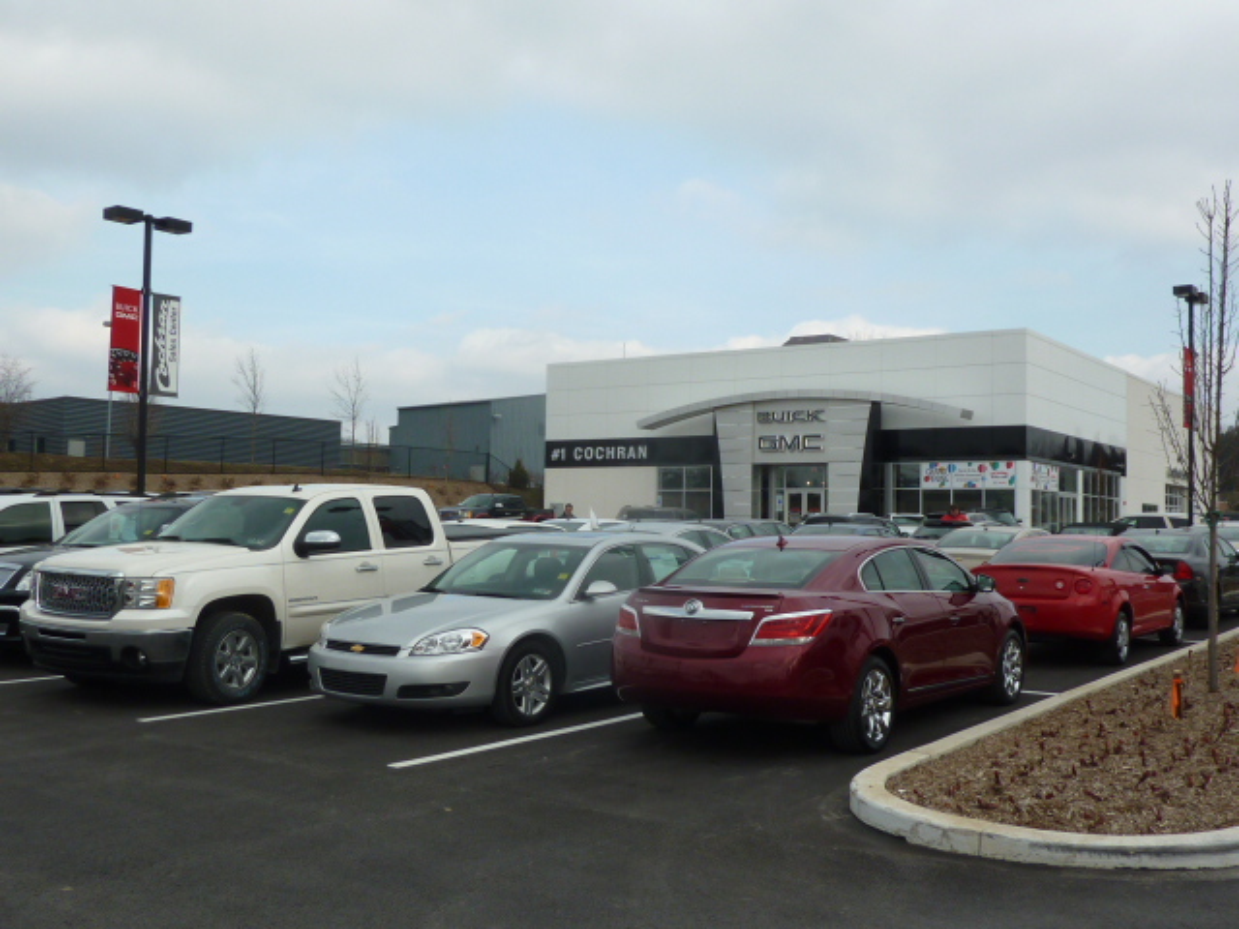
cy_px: 464
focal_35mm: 36
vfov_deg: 39.7
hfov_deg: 51.4
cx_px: 620
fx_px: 1289
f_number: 4
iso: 80
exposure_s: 1/400
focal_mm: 4.1
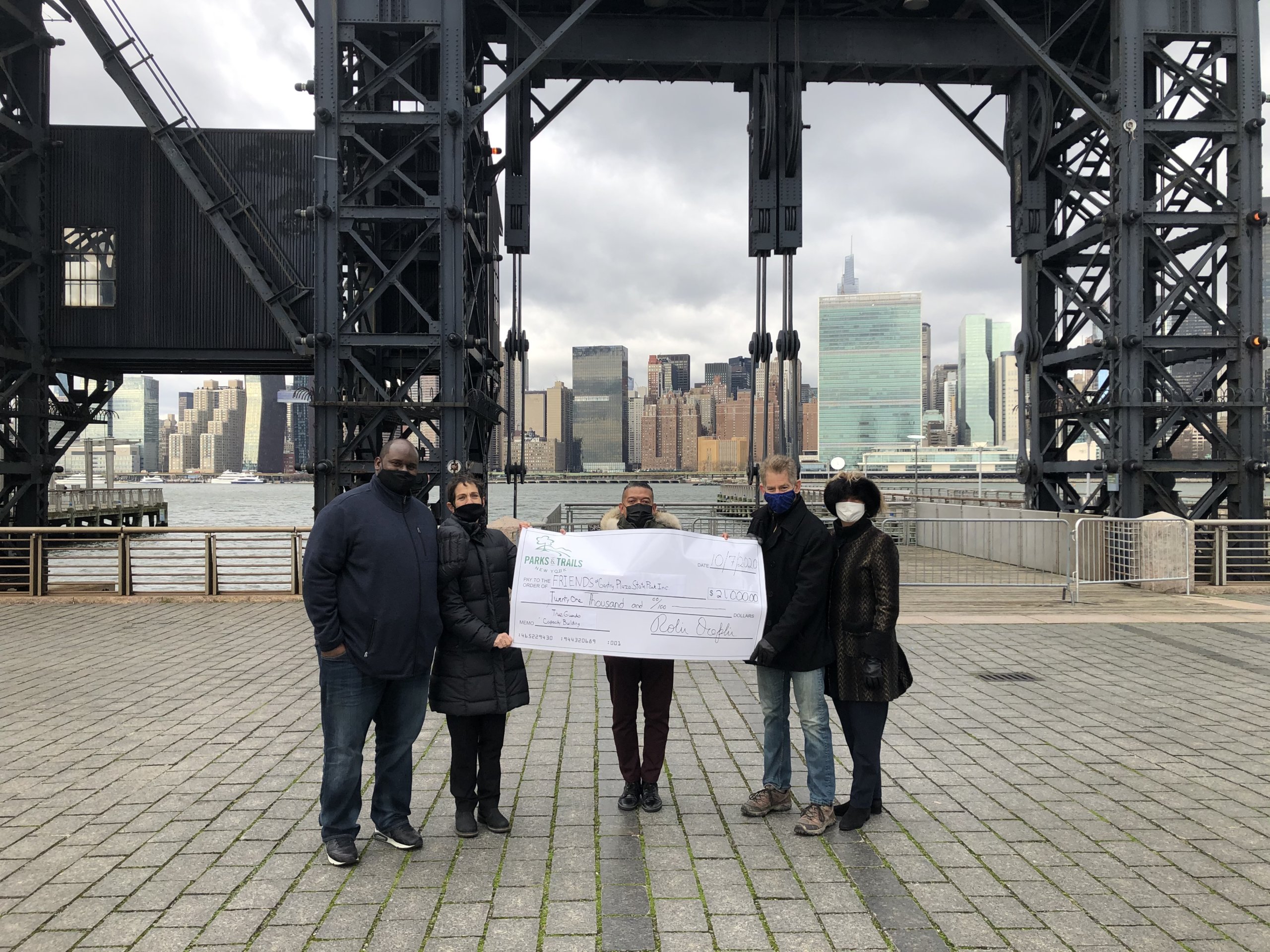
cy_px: 476
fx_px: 1027
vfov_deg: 49.7
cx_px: 635
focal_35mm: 28
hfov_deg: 63.4
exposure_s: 1/552
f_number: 1.8
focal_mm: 3.99
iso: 20
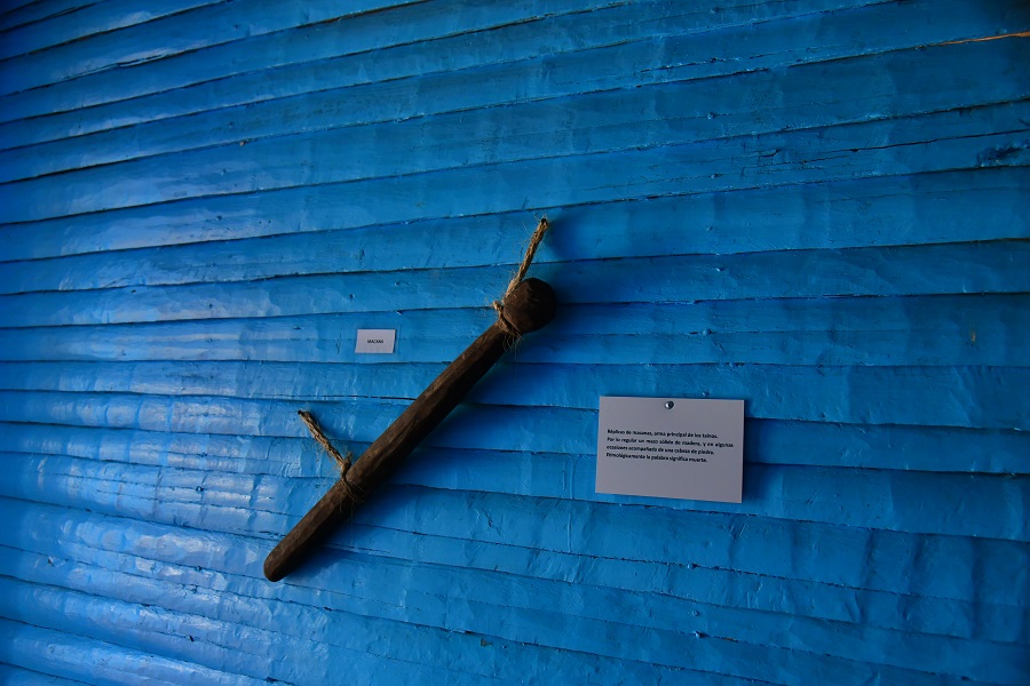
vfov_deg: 43.6
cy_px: 343
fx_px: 858
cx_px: 515
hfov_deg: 61.9
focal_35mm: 30
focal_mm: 30
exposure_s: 1/200
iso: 1600
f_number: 4
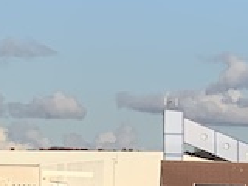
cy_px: 389
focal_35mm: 391
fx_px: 2801
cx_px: 851
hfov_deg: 4.8
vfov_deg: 3.8
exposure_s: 1/999
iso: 16
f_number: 2.4
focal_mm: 6
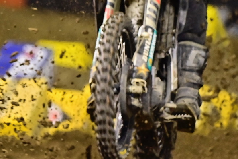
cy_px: -34
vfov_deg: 1.2
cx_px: -119
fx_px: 7713
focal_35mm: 1167
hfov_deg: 1.8
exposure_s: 1/800
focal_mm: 300
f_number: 4
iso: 2000
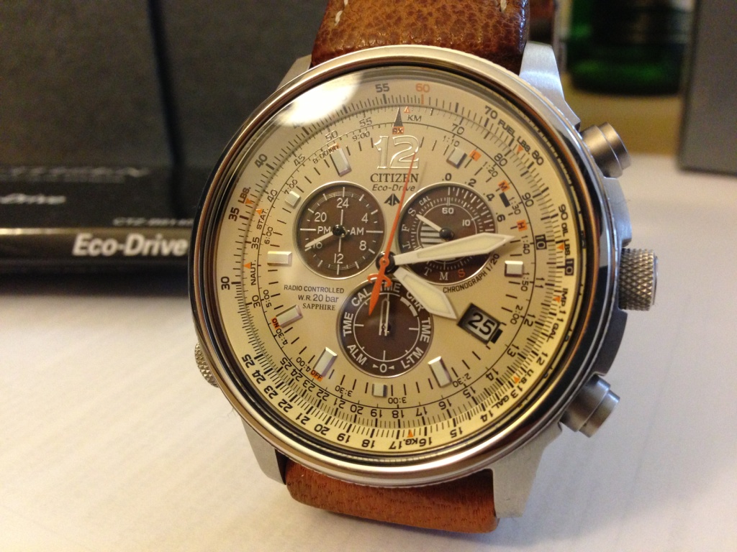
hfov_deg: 55.4
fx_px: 703
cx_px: 368
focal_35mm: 33
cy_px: 276
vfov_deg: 42.9
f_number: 2.4
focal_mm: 4.13
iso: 320
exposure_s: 1/20
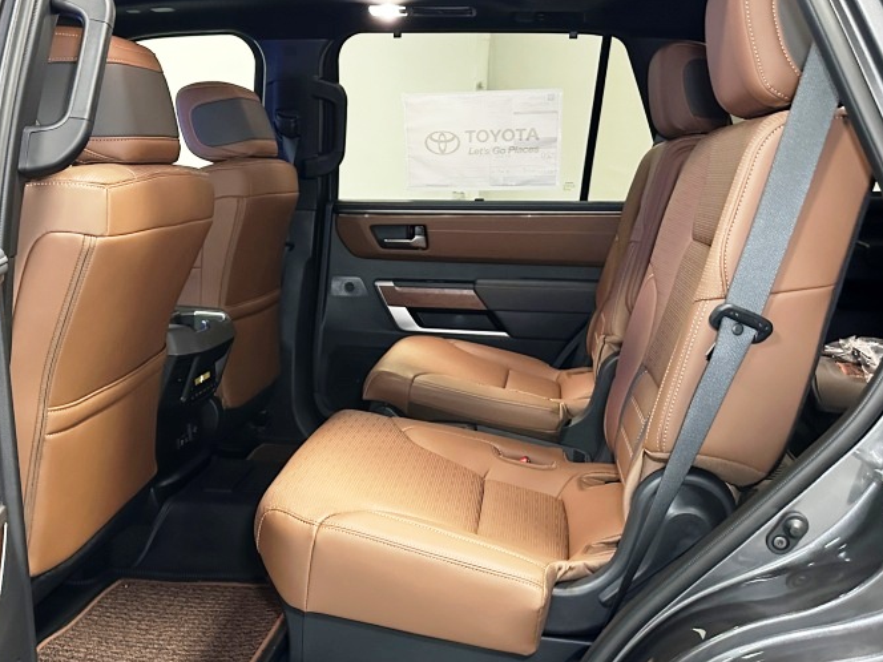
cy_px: 354
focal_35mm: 37
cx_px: 350
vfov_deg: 38.6
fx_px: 944
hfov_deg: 49.8
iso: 1000
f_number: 1.78
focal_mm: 6.86
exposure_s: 1/40
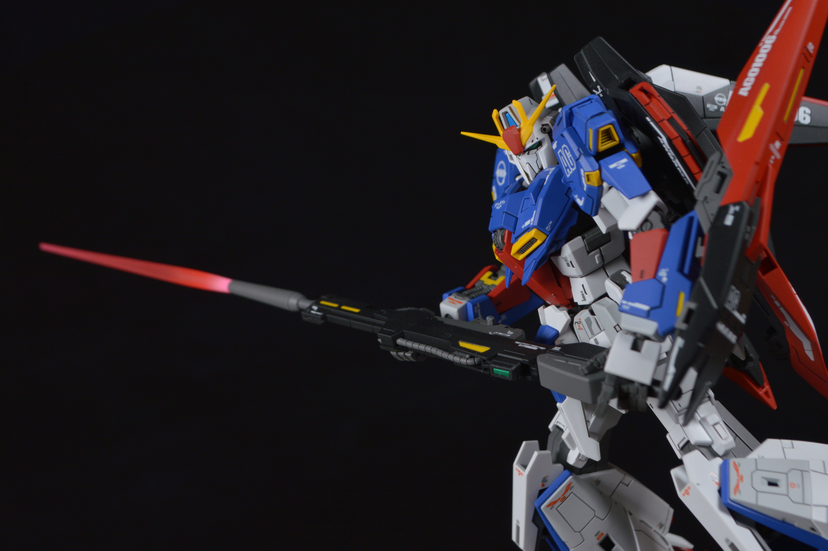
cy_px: 276
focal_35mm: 66
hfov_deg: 30.5
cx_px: 414
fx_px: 1517
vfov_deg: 20.6
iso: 100
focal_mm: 44
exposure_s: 1/6
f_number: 7.1
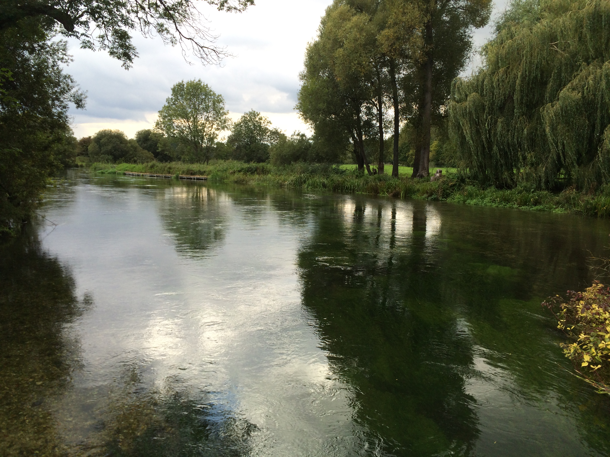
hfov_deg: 61.7
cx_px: 305
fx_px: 511
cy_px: 228
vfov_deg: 48.2
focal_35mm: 29
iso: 32
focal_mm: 4.15
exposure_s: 1/554
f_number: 2.2
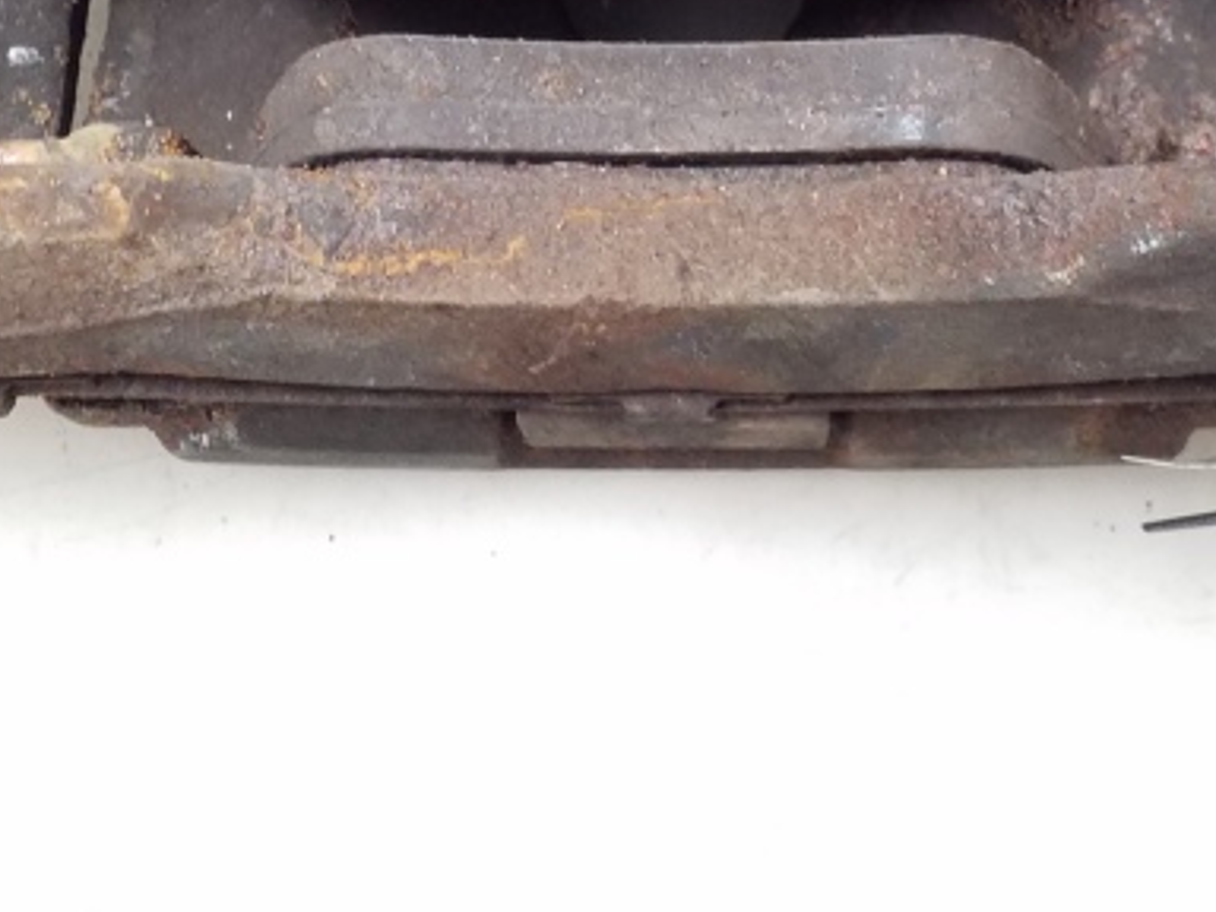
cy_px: -250
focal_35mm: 72
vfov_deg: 19.0
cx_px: 763
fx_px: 2529
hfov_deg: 26.9
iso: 200
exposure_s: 1/33
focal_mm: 3.6
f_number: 1.9
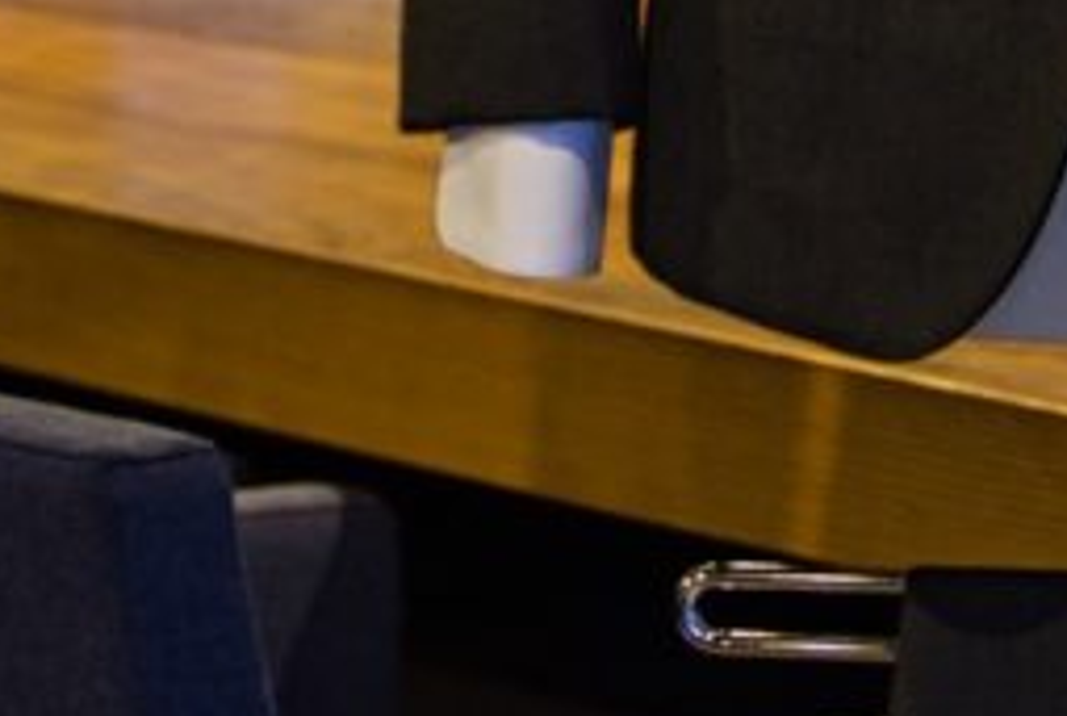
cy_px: -1166
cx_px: 1268
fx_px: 8543
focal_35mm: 288
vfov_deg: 4.6
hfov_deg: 7.1
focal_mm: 35
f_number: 2.8
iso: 500
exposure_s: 1/60
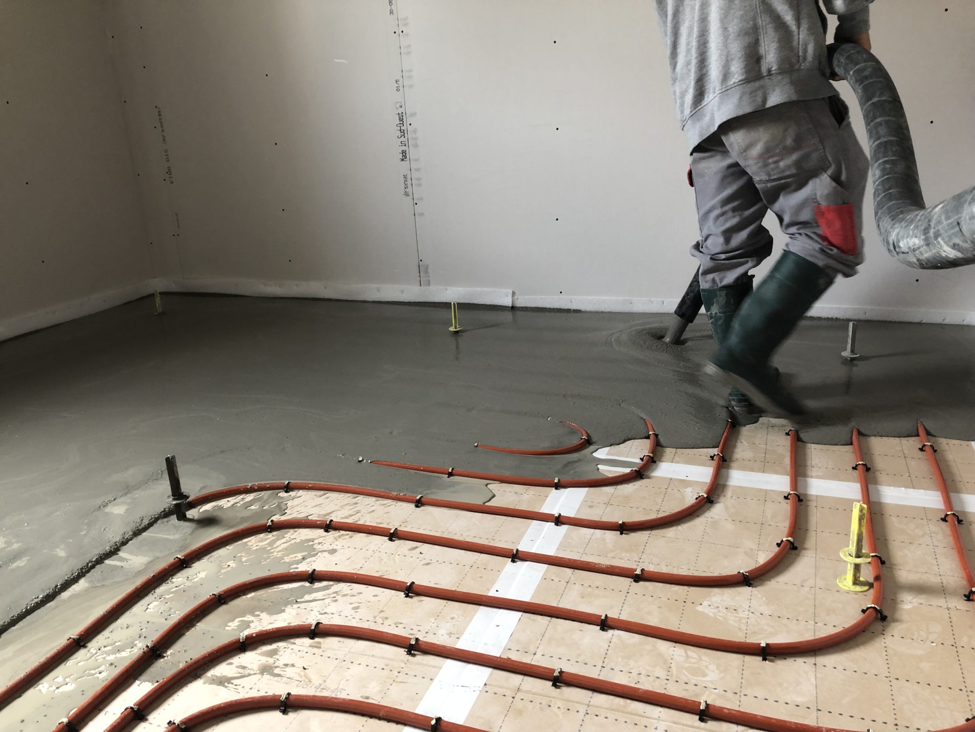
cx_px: 488
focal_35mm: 28
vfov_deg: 49.7
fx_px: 789
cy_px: 366
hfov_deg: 63.4
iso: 40
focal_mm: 4
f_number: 1.8
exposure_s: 1/20
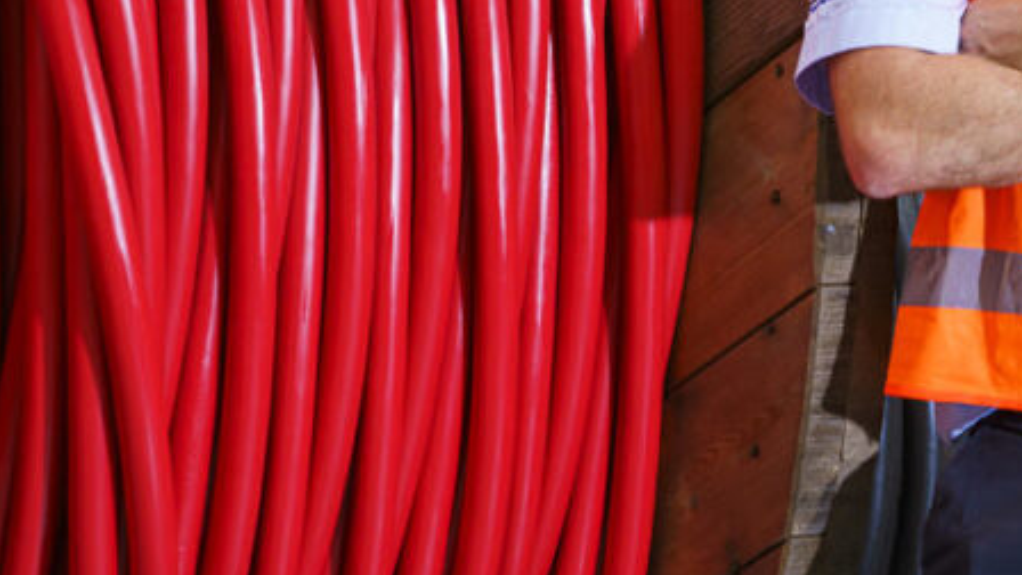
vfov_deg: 14.9
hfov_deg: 26.8
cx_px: 579
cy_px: -43
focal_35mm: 79
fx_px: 2141
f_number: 13
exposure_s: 1/250
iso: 200
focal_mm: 33
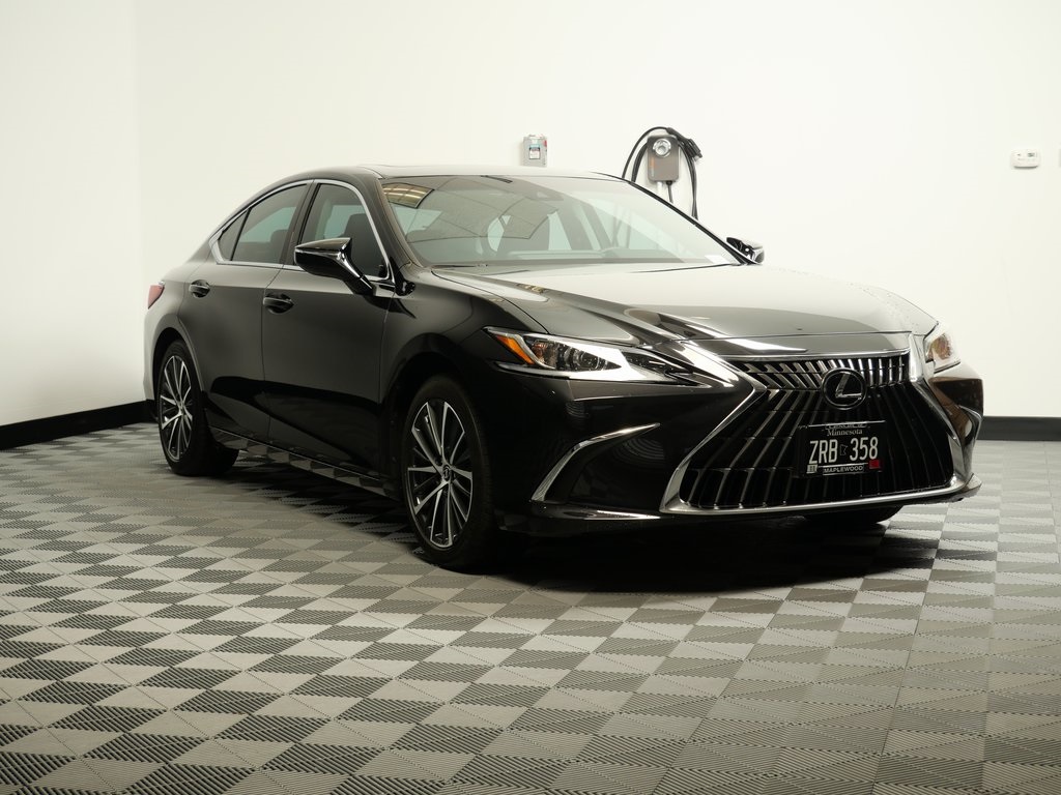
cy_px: 398
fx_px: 1533
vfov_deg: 29.1
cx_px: 530
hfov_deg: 38.2
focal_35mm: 50
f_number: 4.5
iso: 200
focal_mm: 25
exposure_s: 1/200
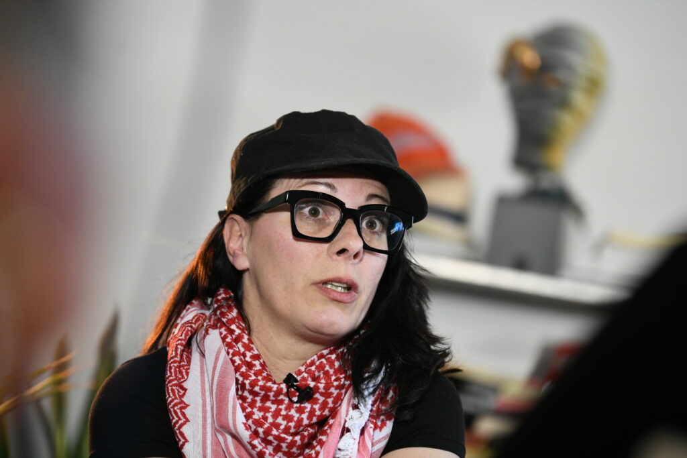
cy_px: 229
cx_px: 344
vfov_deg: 7.8
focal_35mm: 175
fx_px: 3340
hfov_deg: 11.7
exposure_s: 1/125
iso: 1600
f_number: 3.2
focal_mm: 175
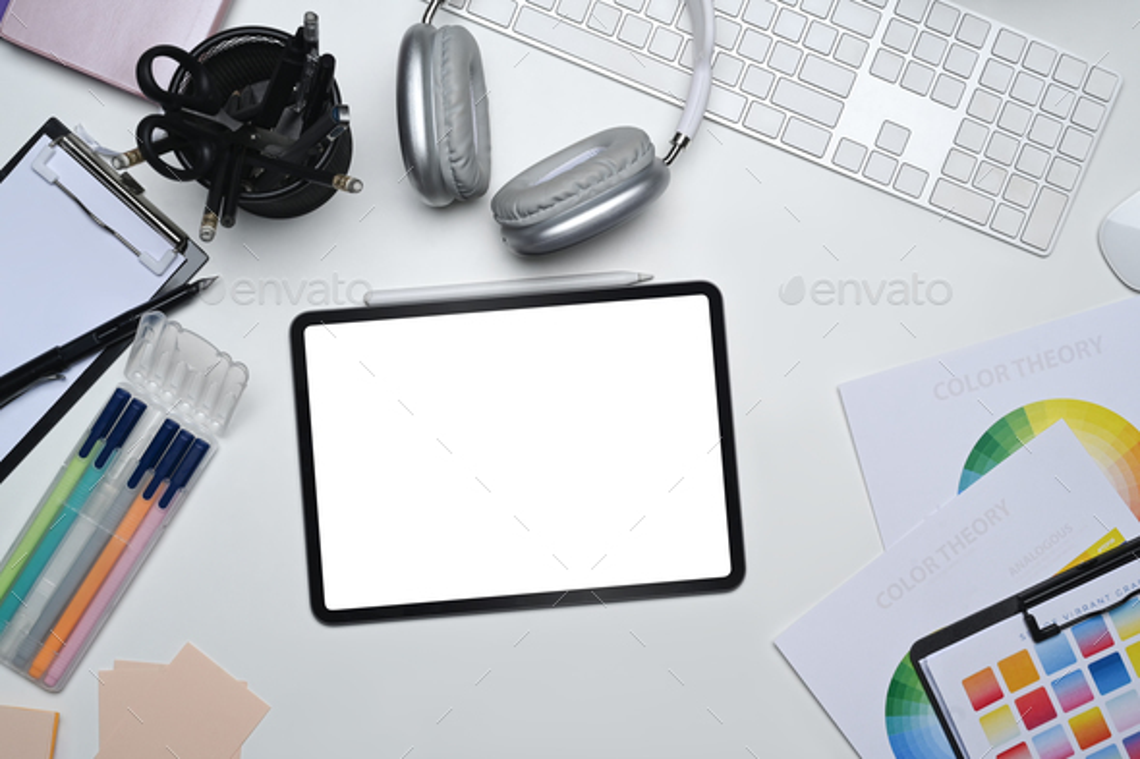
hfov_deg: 39.6
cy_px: 380
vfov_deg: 27.0
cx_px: 570
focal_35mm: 50
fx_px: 1583
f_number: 11
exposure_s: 1/160
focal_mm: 50
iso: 250
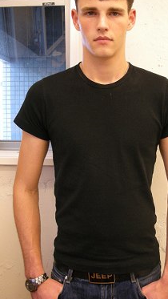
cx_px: 108
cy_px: 132
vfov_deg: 44.5
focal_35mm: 46
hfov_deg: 25.9
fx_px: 364
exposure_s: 1/30
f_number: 2.8
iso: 150
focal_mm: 5.8
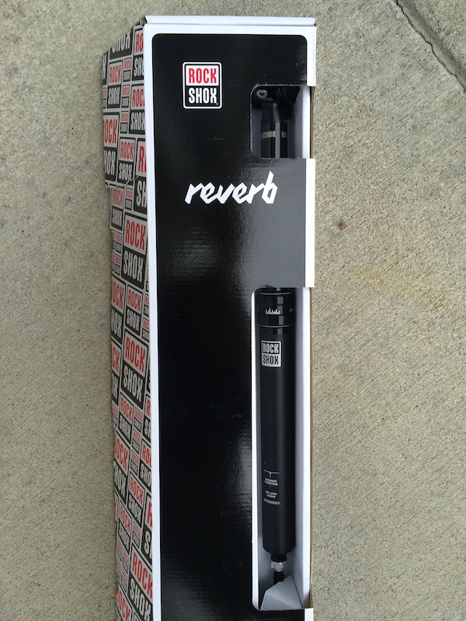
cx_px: 233
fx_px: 521
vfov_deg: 61.7
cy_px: 310
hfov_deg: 48.2
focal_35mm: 29
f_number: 2.2
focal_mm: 4.15
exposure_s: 1/120
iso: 40
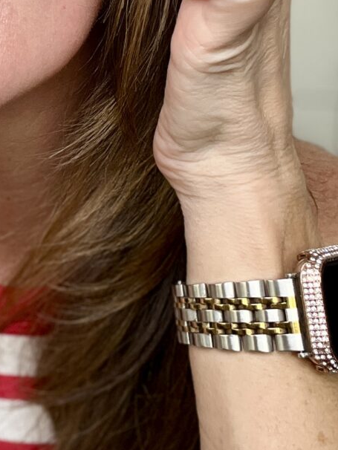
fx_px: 989
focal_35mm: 76
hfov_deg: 18.5
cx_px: -53
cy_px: 53
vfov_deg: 25.0
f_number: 2.2
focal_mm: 2.71
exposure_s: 1/121
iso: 50
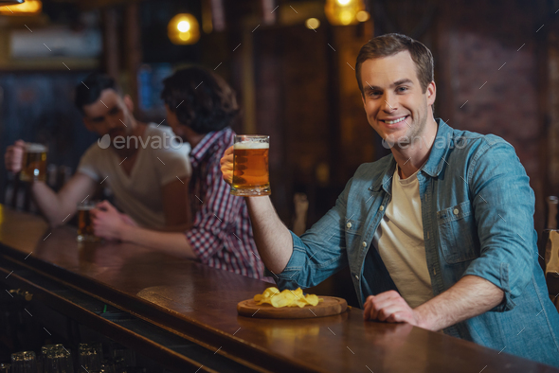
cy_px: 186
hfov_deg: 18.3
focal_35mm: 112
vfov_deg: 12.2
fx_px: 1740
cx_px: 280
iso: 500
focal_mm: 112
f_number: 2.8
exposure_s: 1/200
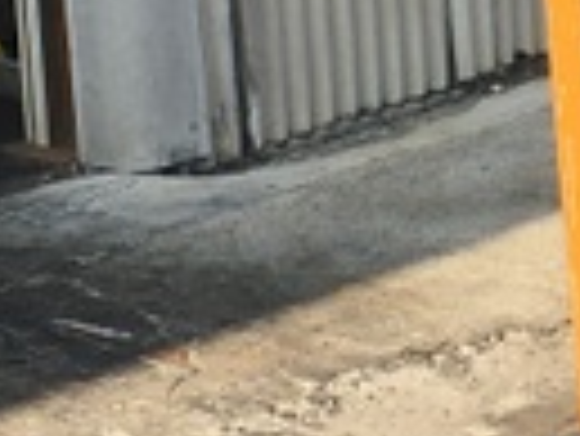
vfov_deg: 8.2
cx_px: 836
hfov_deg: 10.6
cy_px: -126
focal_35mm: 180
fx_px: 3019
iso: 25
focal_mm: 4.15
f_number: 2.2
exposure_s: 1/777
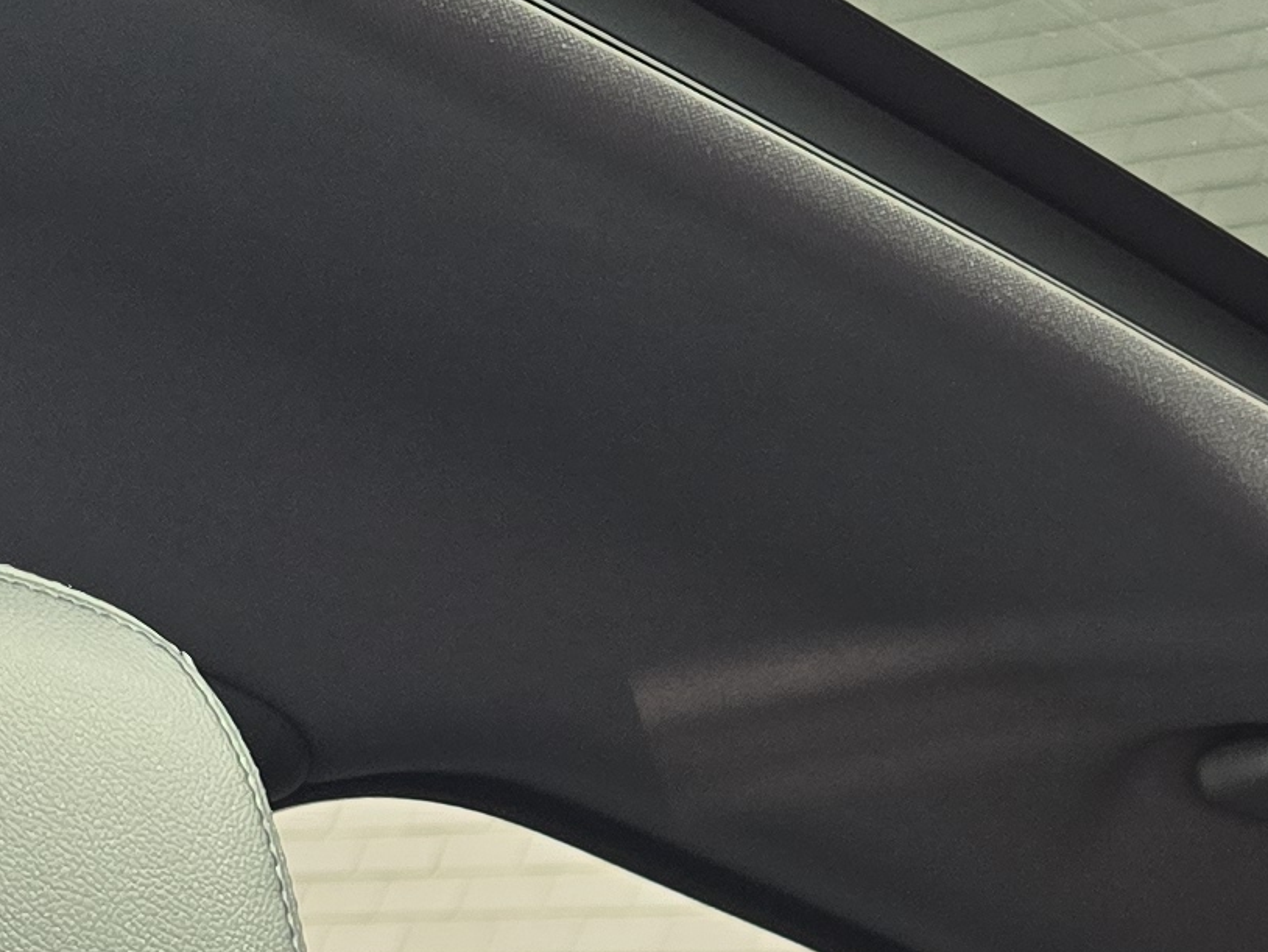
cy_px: 418
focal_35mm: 113
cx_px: 2114
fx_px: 4140
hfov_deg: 15.5
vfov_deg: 13.1
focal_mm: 6.3
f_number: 1.7
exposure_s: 1/180
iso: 100
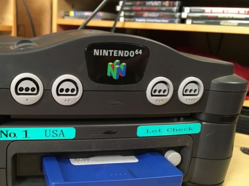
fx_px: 280
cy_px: 117
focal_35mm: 39
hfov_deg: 47.1
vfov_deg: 36.6
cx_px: 82
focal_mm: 4.15
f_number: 2.2
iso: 160
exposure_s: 1/30
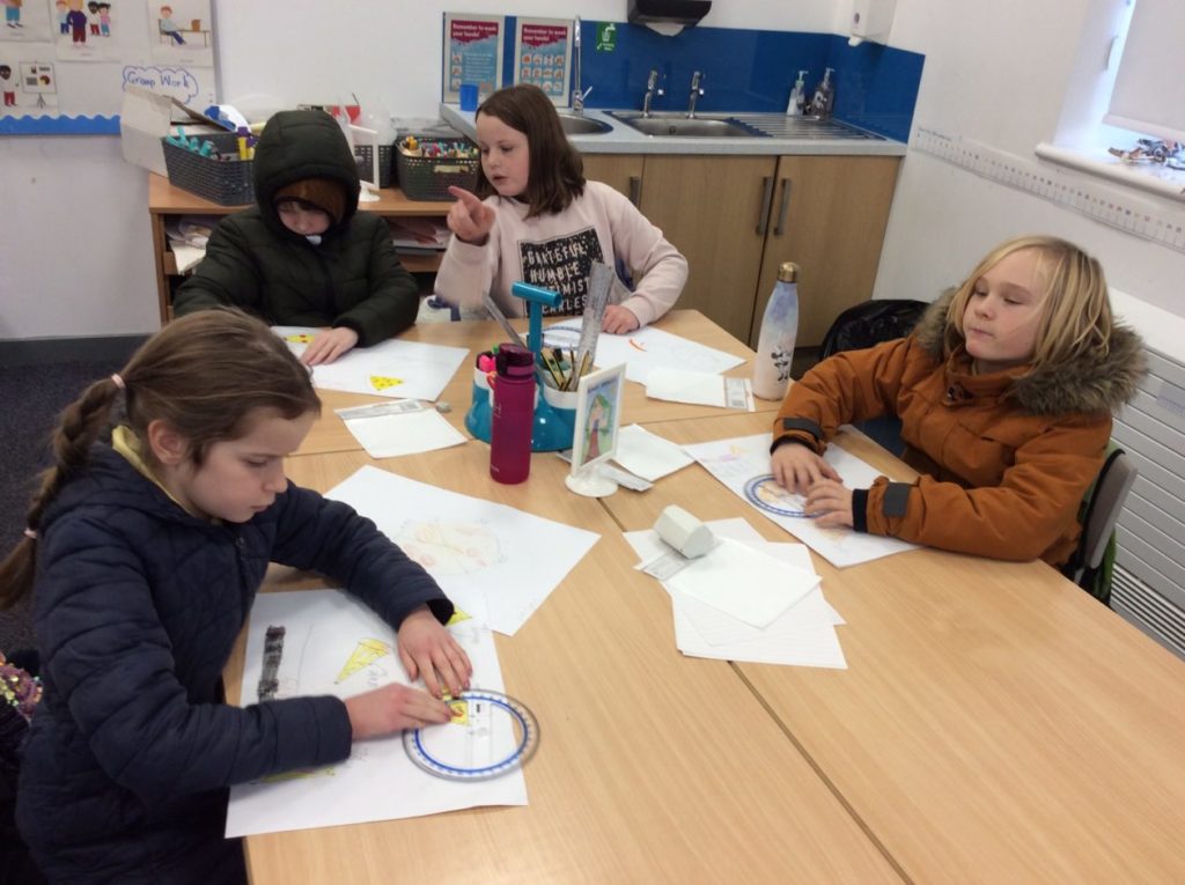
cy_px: 442
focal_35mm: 32
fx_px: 1094
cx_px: 592
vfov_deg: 44.1
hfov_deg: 56.9
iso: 40
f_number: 2.4
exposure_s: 1/25
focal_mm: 3.3
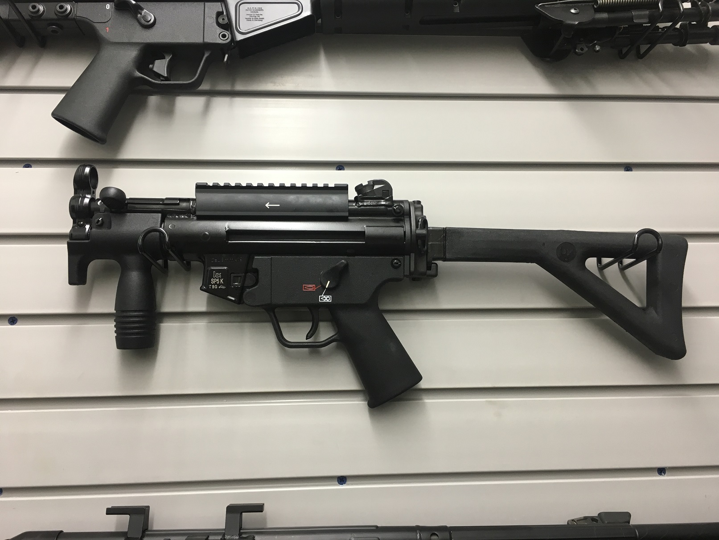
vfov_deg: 48.2
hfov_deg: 61.7
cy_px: 270
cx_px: 360
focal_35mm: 29
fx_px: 602
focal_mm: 4.15
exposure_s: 1/30
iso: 64
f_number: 2.2
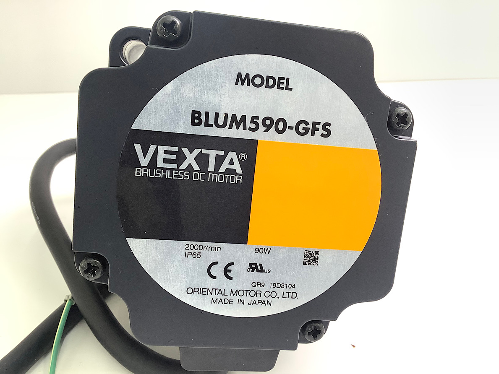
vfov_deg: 45.4
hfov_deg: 58.3
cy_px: 187
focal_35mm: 31
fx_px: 447
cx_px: 250
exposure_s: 1/50
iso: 100
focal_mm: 3.3
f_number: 2.4
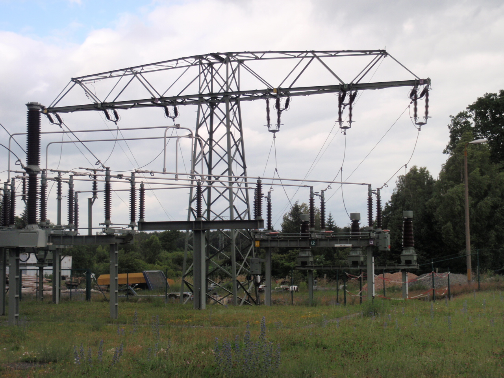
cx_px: 252
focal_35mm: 58
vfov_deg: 25.2
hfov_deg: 33.2
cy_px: 189
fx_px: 844
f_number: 4.5
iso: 64
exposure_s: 1/160
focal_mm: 10.43
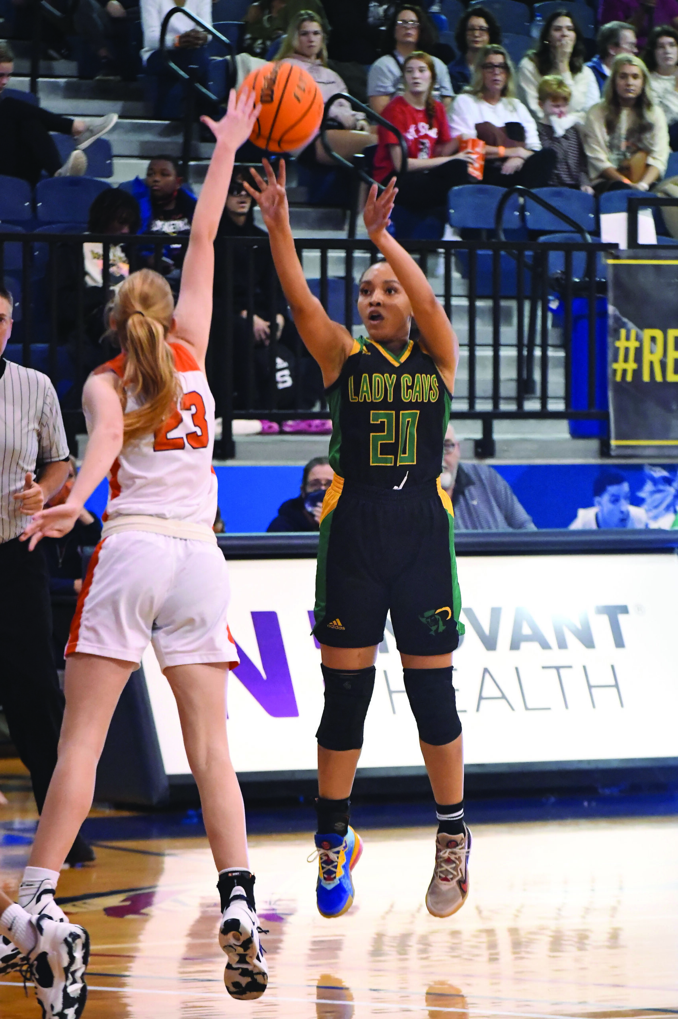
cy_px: 510
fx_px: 5514
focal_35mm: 195
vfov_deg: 10.6
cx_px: 339
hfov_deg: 7.0
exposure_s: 1/1000
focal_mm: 130
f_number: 5
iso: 10000
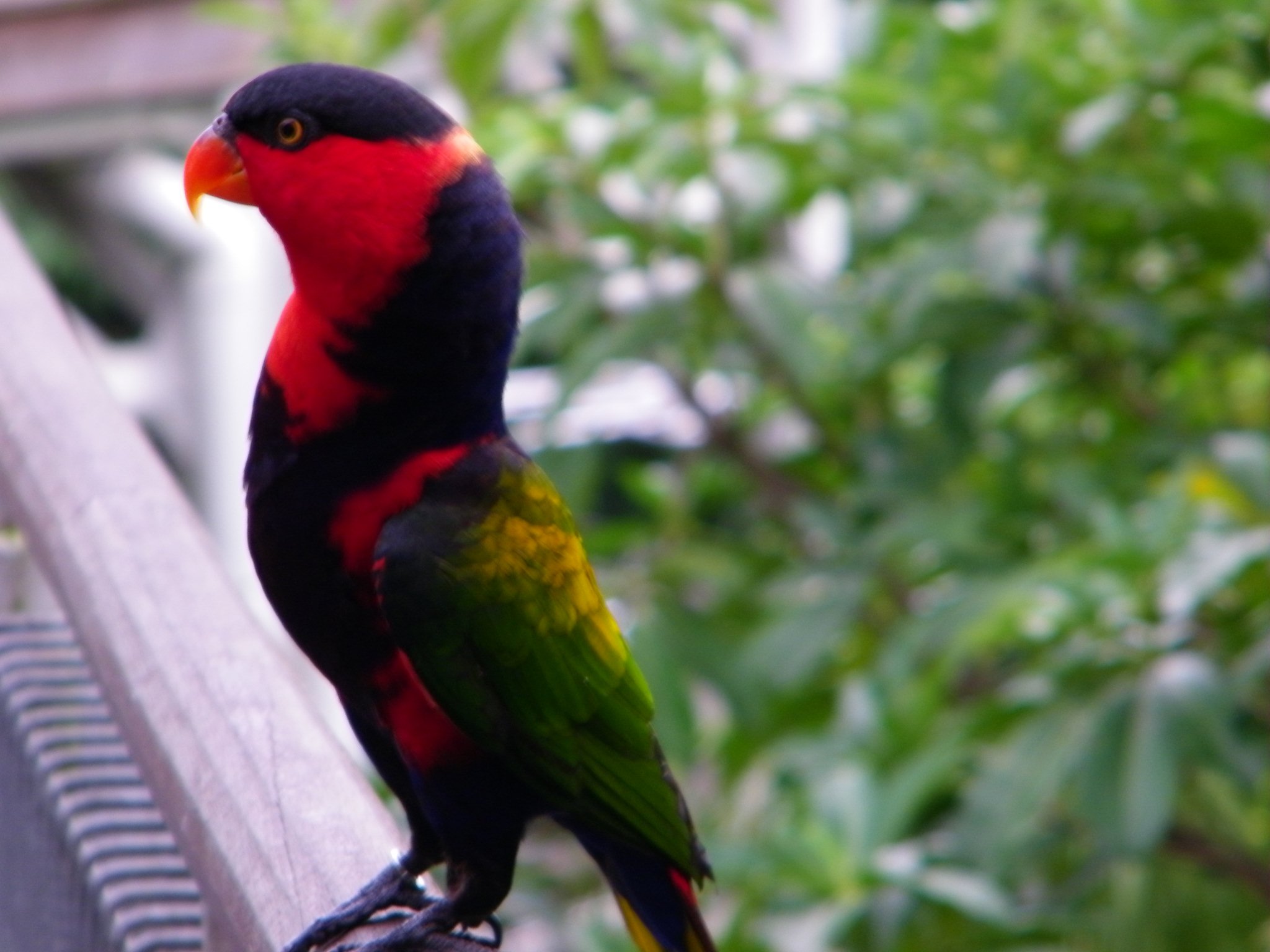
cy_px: 476
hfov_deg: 7.3
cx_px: 635
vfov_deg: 5.4
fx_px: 10016
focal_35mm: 273
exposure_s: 1/30
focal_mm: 48.7
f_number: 5.4
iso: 80
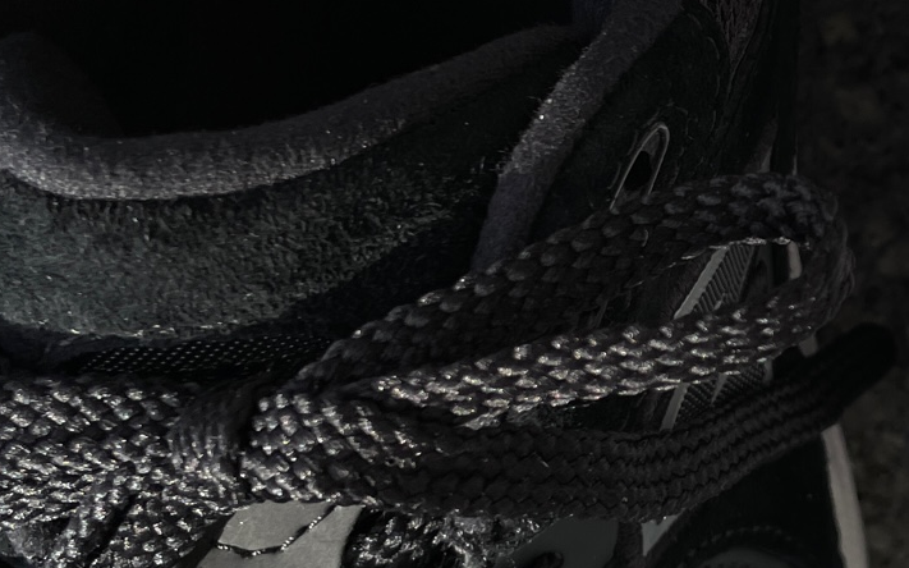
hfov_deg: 33.1
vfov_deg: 22.7
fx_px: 1412
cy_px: 246
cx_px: 882
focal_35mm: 57
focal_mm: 4.2
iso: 50
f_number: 1.6
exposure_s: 1/1416
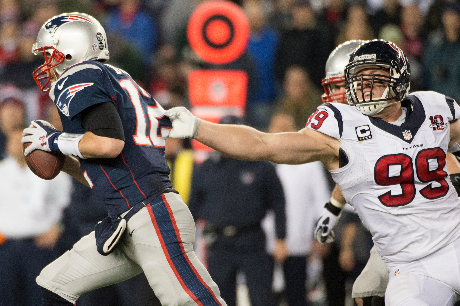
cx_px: 230
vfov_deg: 3.6
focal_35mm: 380
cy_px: 153
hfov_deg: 5.4
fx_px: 4853
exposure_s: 1/1000
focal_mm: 380
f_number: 4
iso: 5000
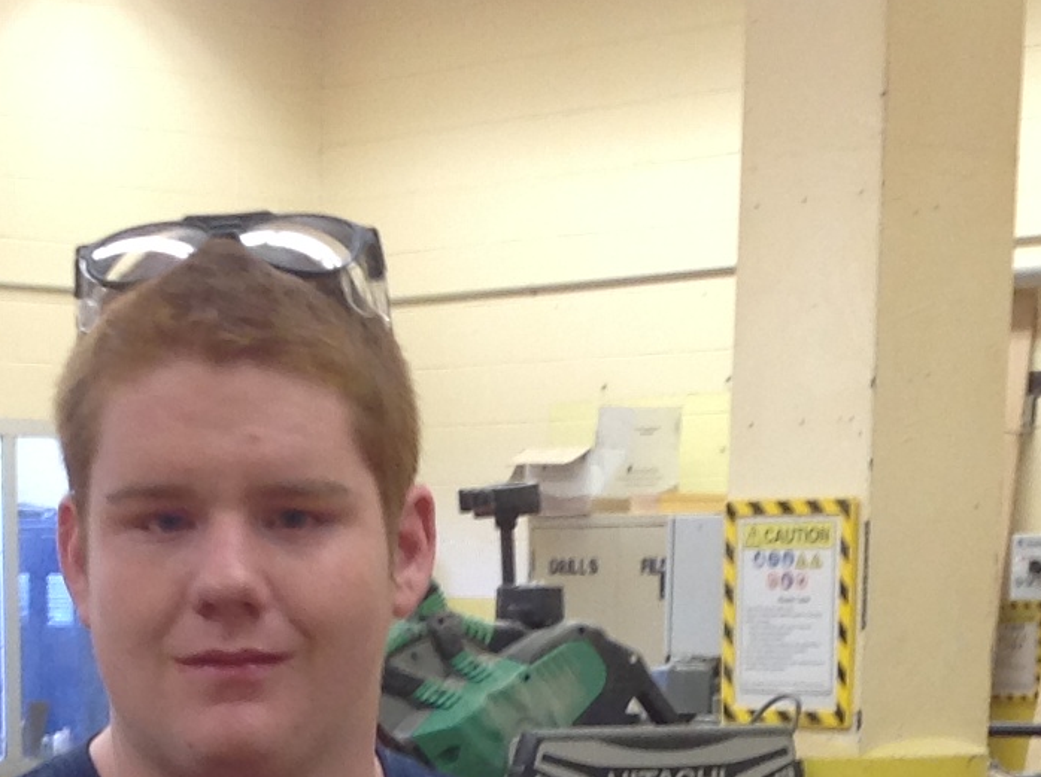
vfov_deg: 10.7
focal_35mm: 130
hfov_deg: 15.1
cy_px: 1351
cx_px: 294
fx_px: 3903
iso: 50
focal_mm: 4.28
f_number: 2.4
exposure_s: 1/15
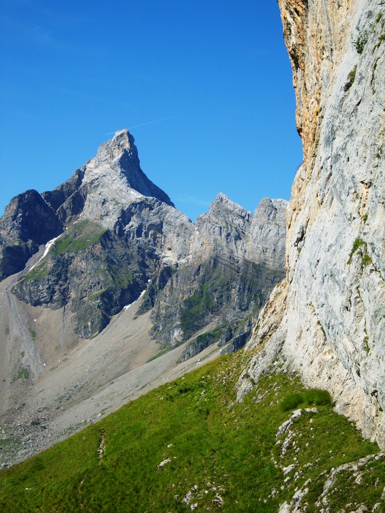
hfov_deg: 18.0
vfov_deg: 23.8
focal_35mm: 82
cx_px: 192
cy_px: 256
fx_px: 1216
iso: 50
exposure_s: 1/500
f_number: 4.5
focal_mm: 17
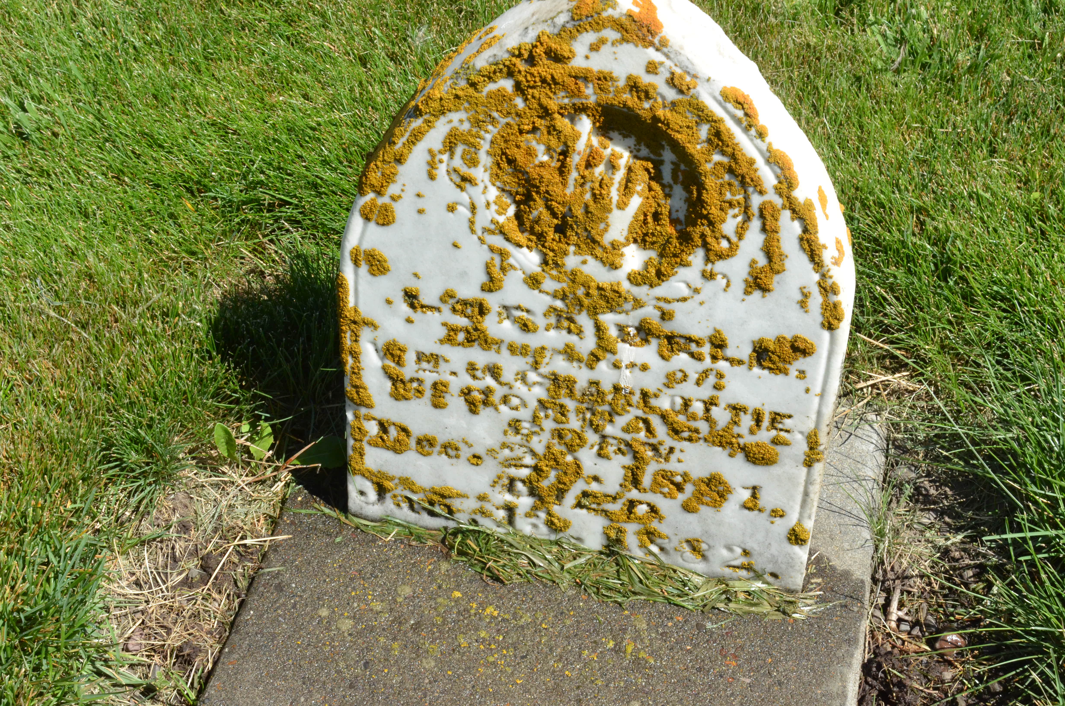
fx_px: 1860
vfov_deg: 21.5
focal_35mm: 63
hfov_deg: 32.0
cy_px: 353
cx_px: 532
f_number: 16
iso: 1600
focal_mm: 42
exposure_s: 1/1000
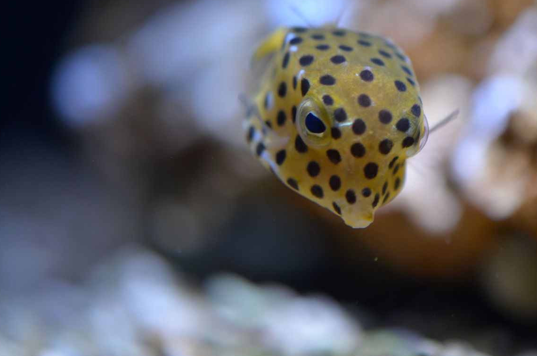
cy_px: 143
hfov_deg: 12.7
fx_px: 2406
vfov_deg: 8.5
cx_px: 334
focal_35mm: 162
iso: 400
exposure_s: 1/125
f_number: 4
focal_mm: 85
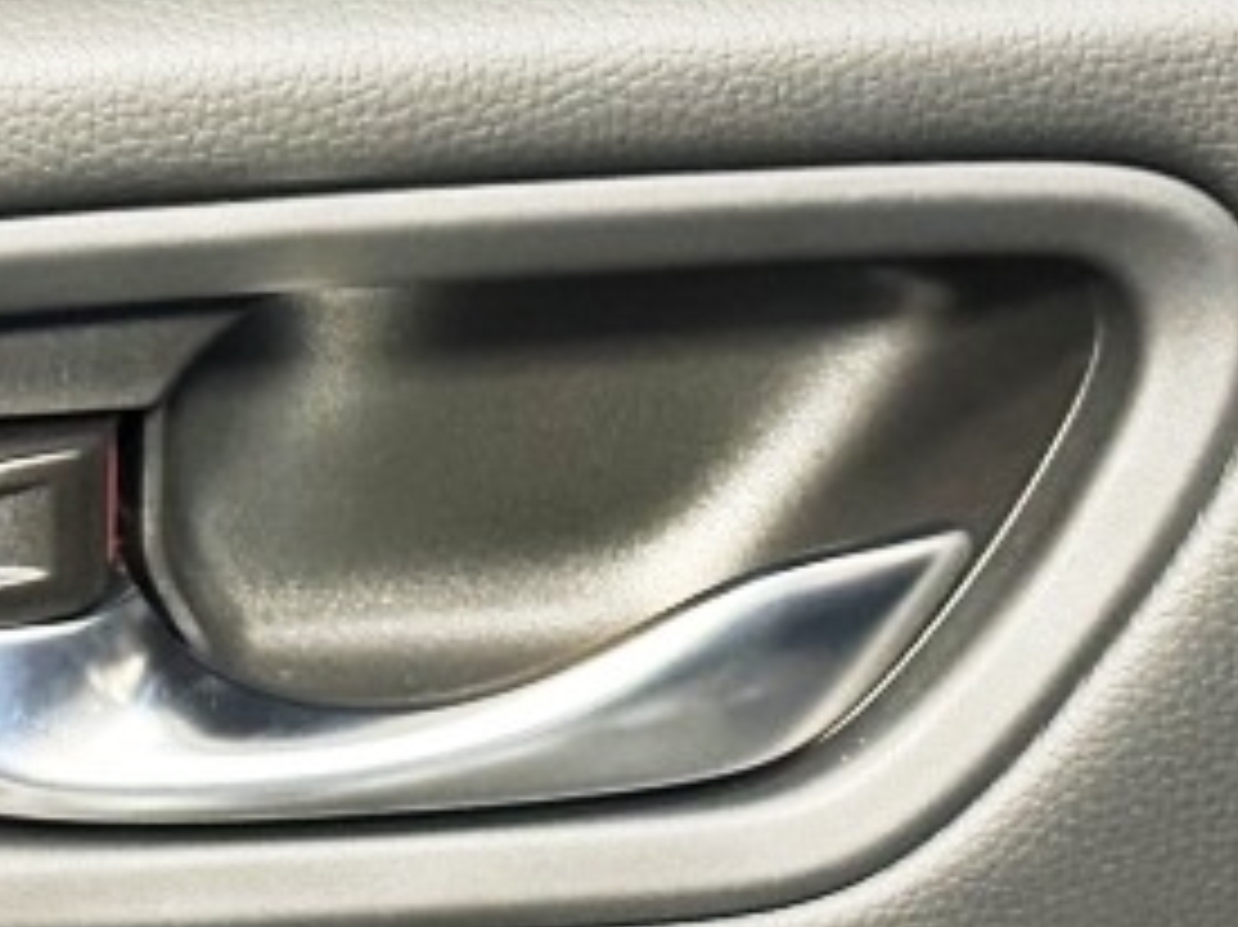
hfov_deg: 11.0
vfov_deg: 8.2
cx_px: 482
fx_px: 6399
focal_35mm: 179
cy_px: 1184
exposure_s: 1/24
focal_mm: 6.86
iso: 640
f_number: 1.78
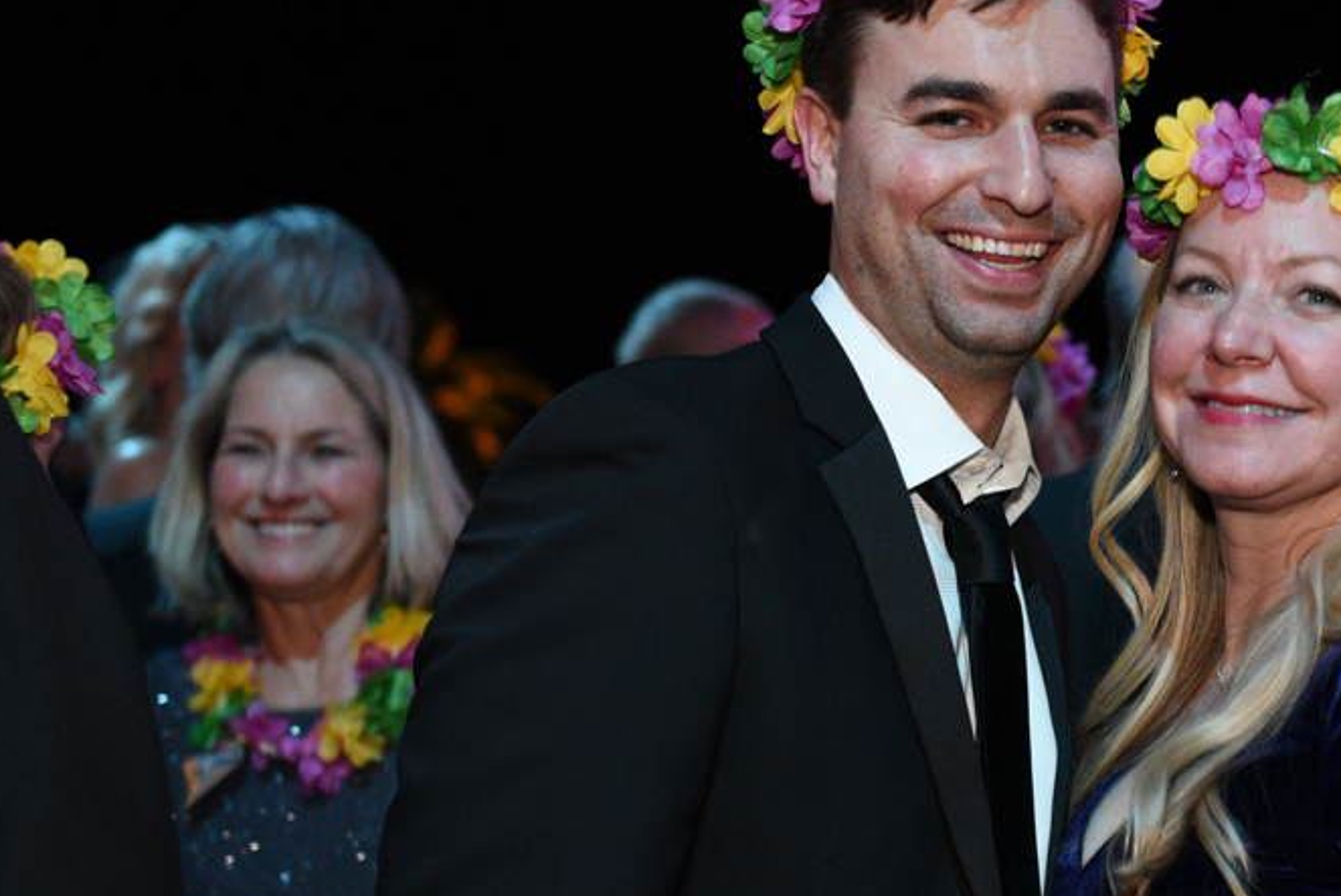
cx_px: 1171
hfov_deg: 19.7
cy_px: 566
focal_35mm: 102
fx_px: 3802
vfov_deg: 13.4
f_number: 3.2
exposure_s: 1/60
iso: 3200
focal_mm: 52
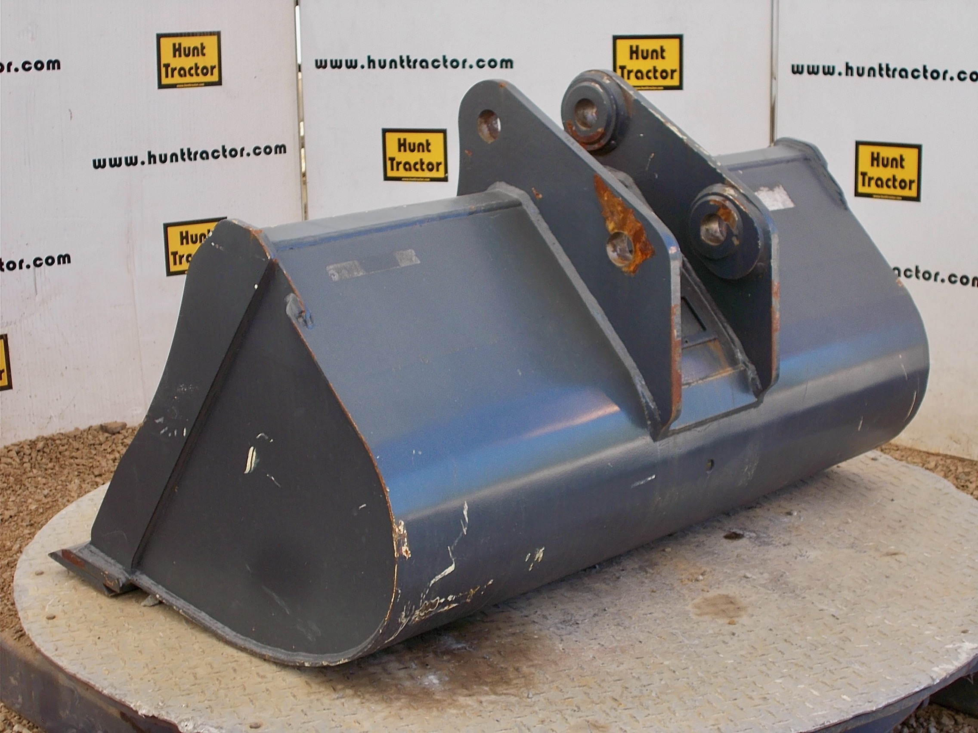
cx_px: 489
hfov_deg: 33.2
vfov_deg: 25.2
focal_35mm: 58
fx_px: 1639
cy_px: 366
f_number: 4.9
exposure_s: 1/60
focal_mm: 10.3
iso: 80
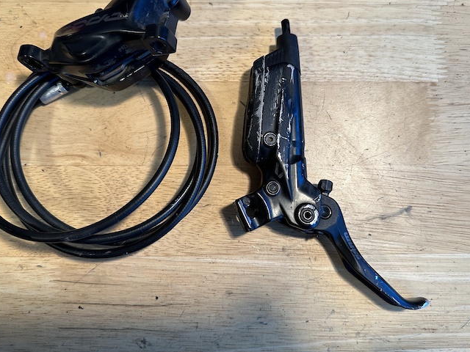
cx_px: 237
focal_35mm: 30
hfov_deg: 60.0
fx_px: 407
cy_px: 155
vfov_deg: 46.7
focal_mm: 6.86
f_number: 1.78
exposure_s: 1/60
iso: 200
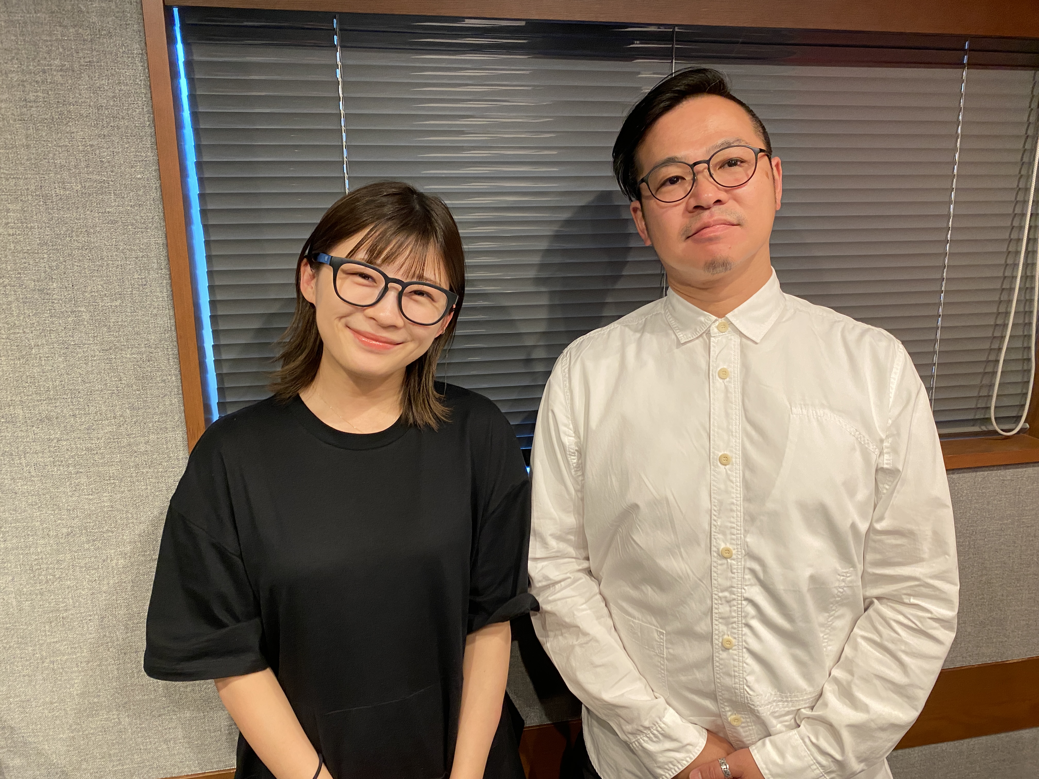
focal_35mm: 26
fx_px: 780
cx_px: 520
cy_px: 390
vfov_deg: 53.1
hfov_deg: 67.3
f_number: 1.8
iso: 200
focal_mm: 4.25
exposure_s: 1/50
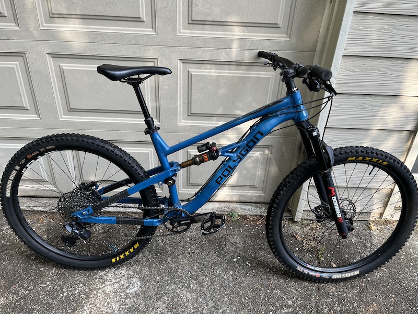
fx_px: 314
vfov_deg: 53.1
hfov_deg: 67.3
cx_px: 209
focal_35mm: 26
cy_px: 157
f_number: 1.6
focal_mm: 5.1
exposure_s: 1/182
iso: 40
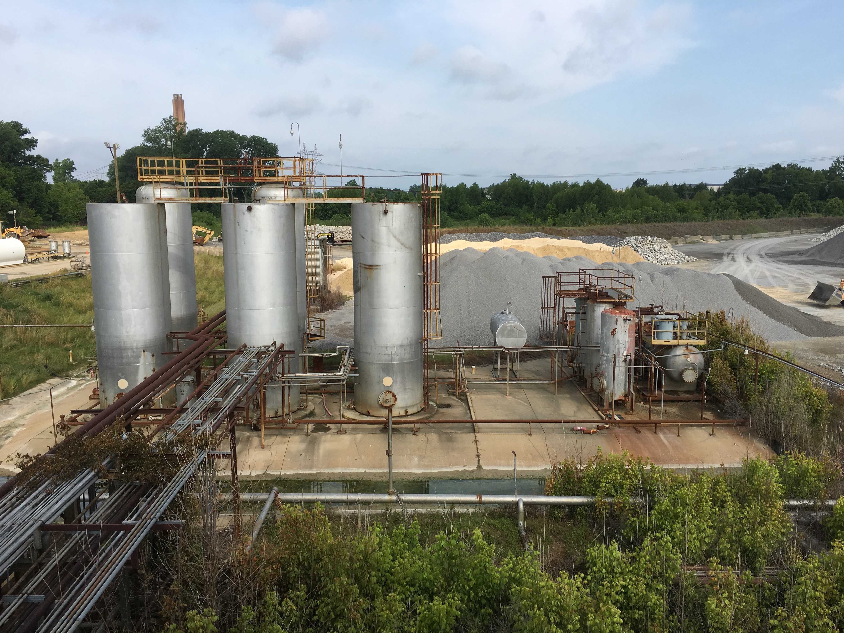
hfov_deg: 61.7
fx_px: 707
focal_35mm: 29
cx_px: 422
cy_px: 316
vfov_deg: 48.2
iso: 25
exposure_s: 1/1508
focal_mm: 4.15
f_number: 2.2
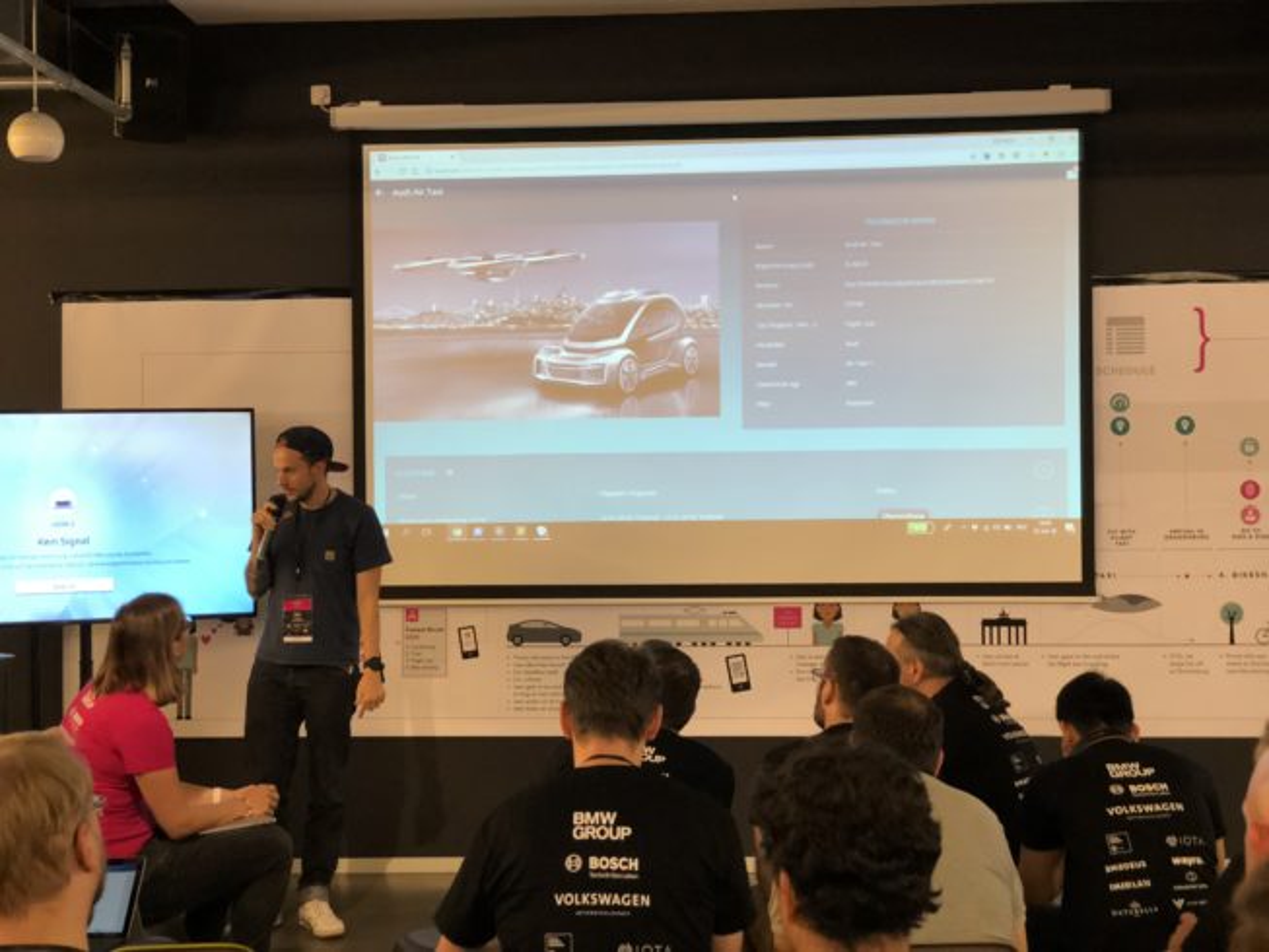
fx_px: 1907
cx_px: 634
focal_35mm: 52
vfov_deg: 28.0
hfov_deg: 36.8
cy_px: 476
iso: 100
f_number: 2.4
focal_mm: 6
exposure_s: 1/33
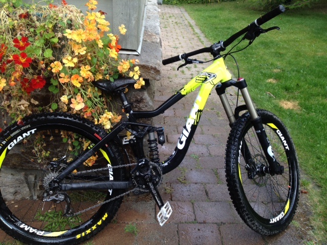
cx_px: 164
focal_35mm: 35
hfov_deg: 52.6
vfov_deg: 40.7
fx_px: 331
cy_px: 122
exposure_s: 1/120
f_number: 2.4
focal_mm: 4.28
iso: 80
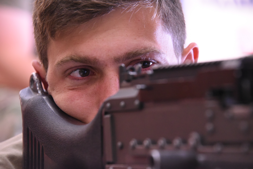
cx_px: 126
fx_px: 2109
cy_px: 84
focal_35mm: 300
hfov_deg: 6.9
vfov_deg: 4.6
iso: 10000
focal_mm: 300
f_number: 8
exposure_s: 1/125
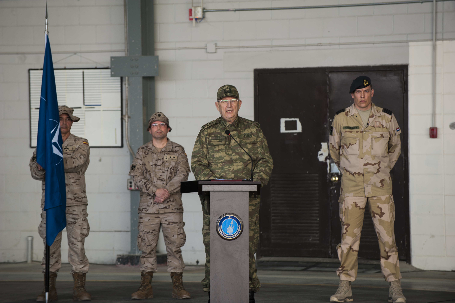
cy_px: 152
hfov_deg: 10.3
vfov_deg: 6.9
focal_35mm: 200
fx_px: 2526
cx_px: 228
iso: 500
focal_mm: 200
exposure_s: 1/100
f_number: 5
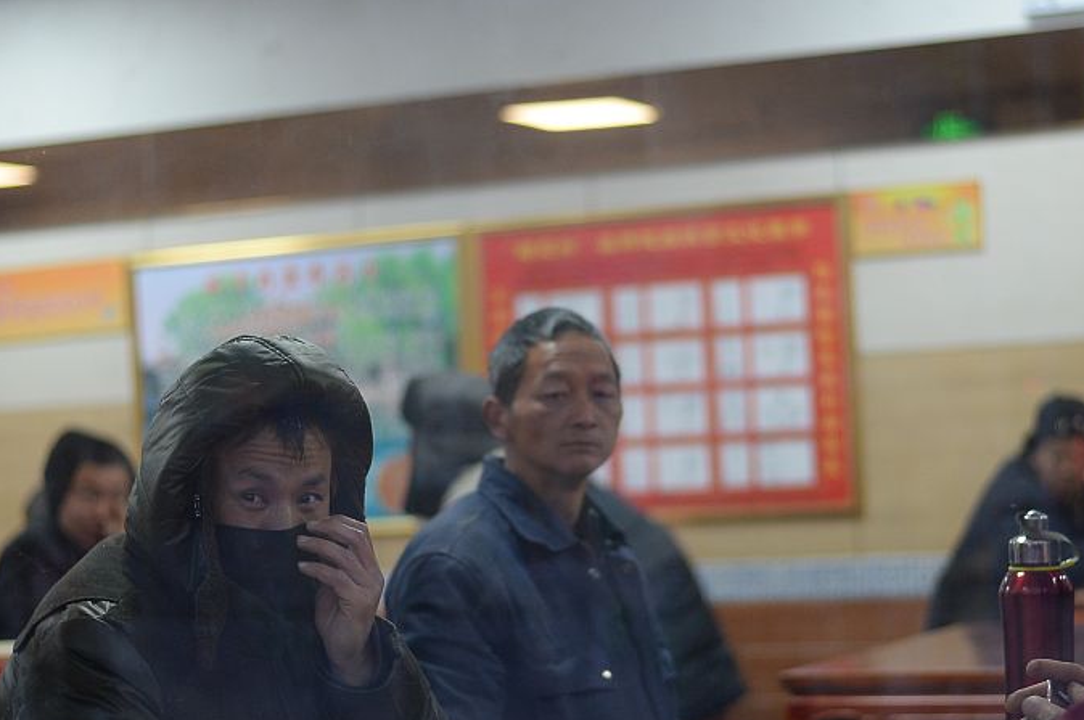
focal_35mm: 89
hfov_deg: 22.9
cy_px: 452
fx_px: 2677
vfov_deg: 15.3
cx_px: 624
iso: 1000
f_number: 1.8
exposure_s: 1/320
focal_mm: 50
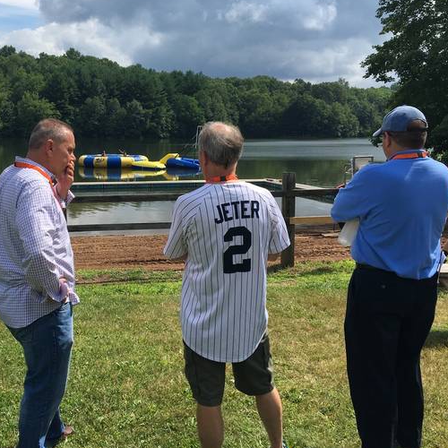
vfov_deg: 40.9
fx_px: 600
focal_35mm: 41
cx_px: 153
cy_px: 199
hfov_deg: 40.5
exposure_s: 1/1789
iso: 25
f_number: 2.2
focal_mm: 4.15
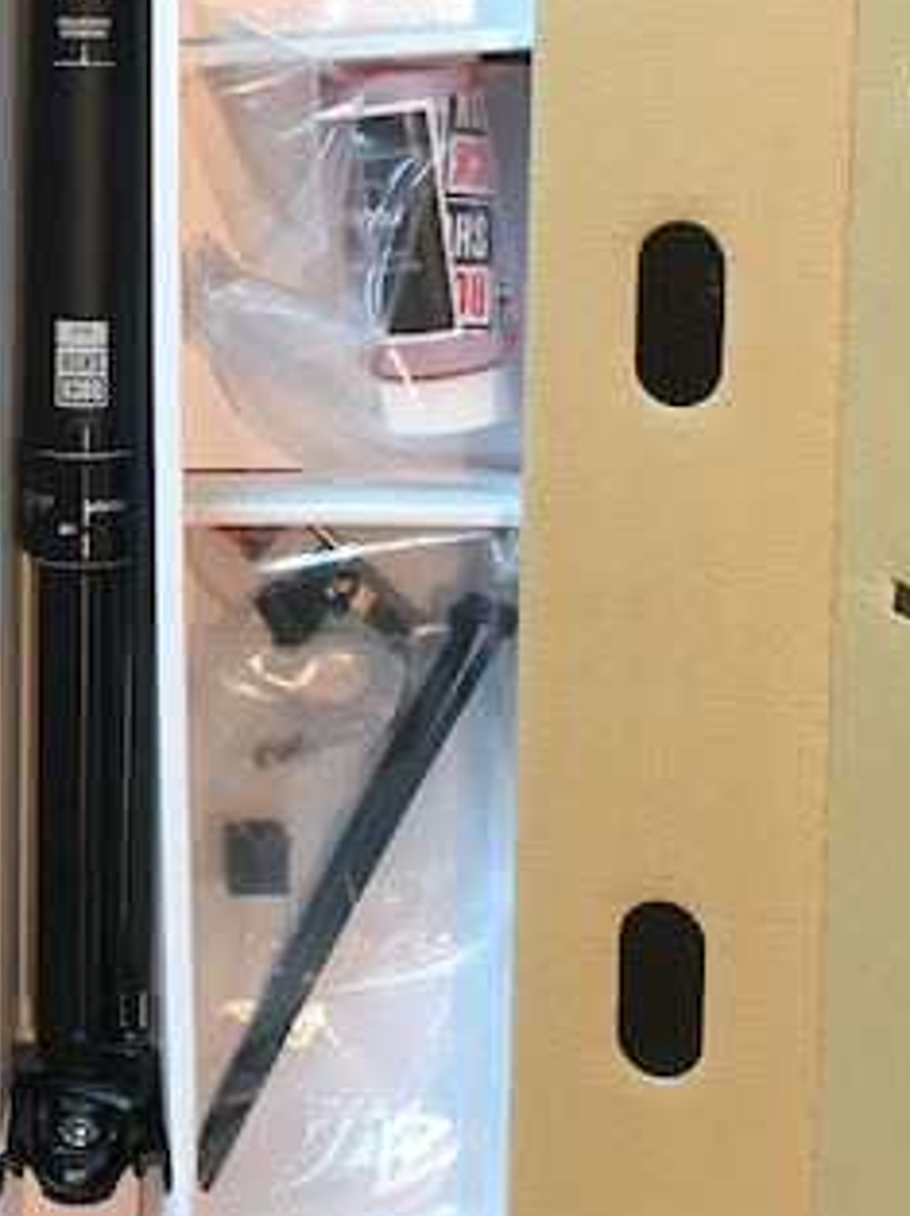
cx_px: 132
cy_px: 221
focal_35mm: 74
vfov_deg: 25.8
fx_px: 2597
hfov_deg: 19.6
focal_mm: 4.15
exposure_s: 1/30
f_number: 2.2
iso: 32
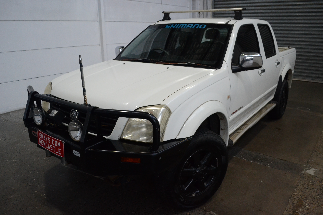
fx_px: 242
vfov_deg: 47.9
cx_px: 162
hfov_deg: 67.4
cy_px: 108
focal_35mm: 27
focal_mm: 18
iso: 1600
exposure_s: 1/1000
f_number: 3.5
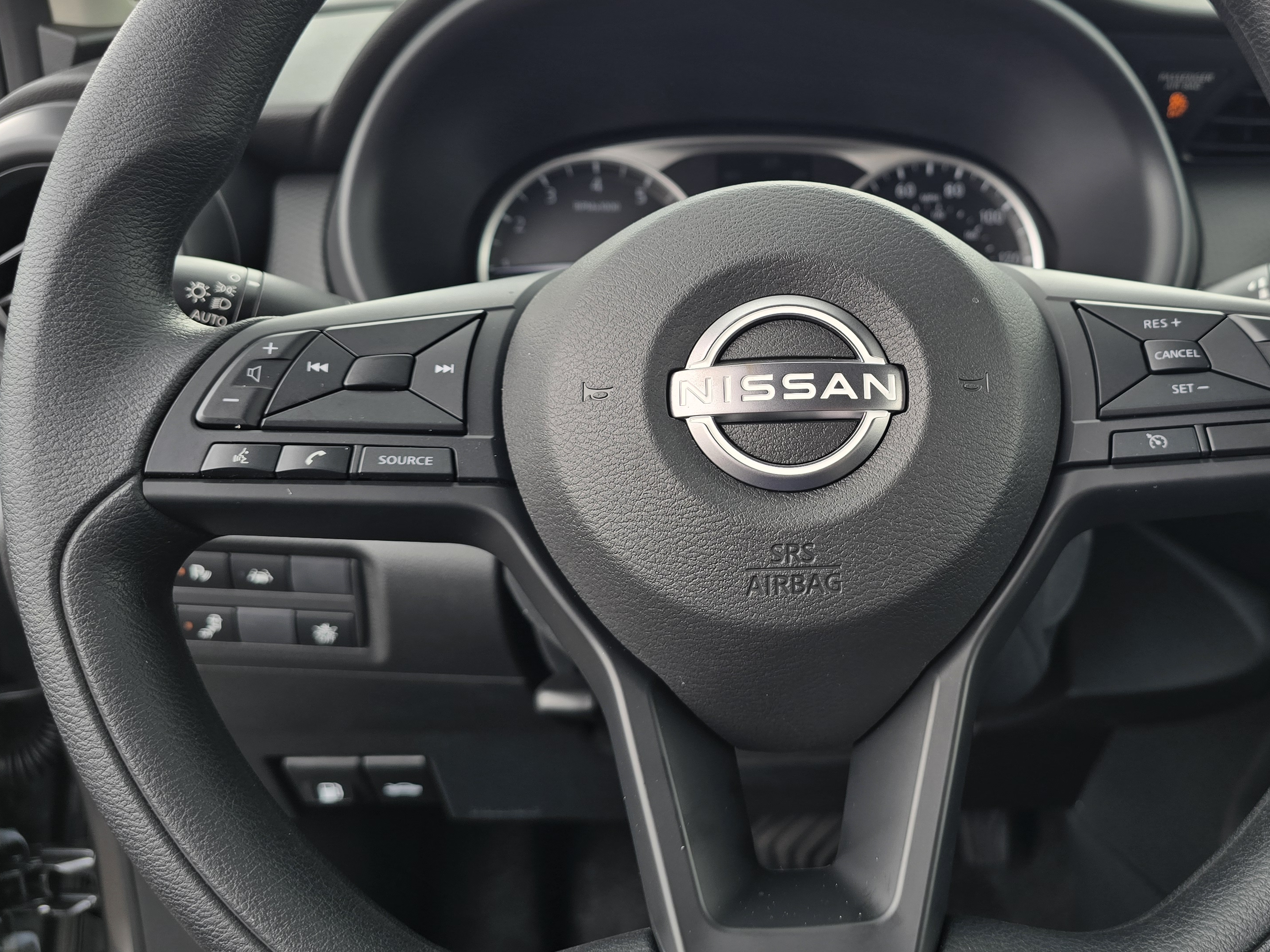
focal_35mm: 32
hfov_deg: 55.8
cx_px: 828
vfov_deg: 44.0
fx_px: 1174
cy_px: 386
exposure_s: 1/180
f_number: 1.7
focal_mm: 6.3
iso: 20
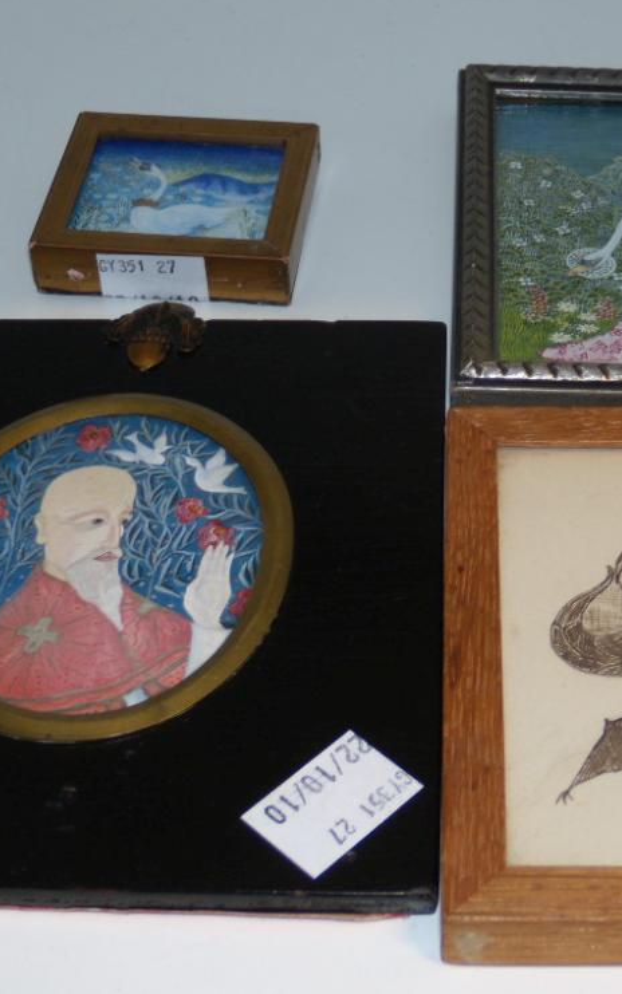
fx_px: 1627
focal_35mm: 60
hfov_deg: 21.5
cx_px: 466
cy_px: 494
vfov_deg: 34.0
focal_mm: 7.5
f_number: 3.7
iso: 80
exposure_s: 1/30
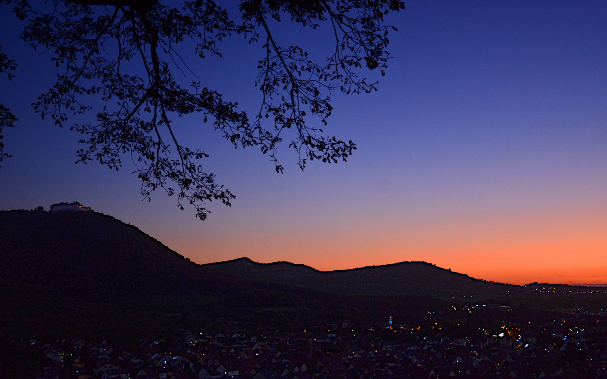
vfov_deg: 28.0
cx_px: 304
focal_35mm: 46
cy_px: 189
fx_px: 761
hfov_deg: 43.5
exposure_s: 1/30
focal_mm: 30
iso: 800
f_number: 4.2
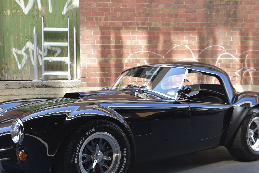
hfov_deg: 41.9
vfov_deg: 28.5
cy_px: 113
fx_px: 338
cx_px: 122
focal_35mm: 47
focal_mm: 35
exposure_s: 1/60
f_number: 4.5
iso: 125
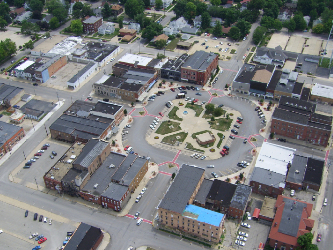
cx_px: 157
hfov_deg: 44.8
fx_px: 404
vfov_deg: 34.3
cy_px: 138
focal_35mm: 42
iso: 50
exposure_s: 1/400
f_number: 6.4
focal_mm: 7.8
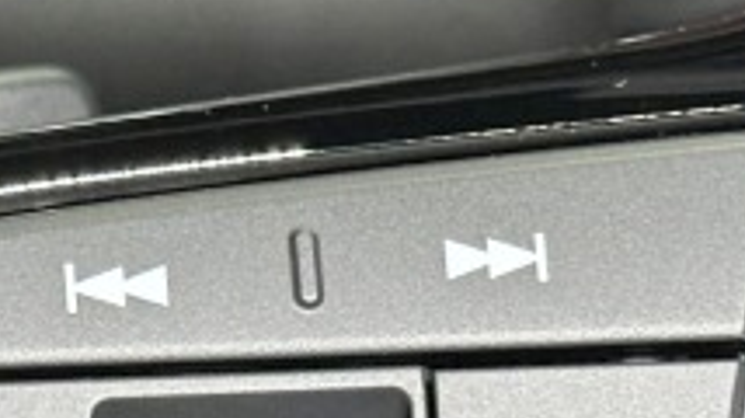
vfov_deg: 4.8
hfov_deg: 8.6
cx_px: 185
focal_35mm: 250
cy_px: 561
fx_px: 4935
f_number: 1.78
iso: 400
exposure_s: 1/40
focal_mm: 6.86
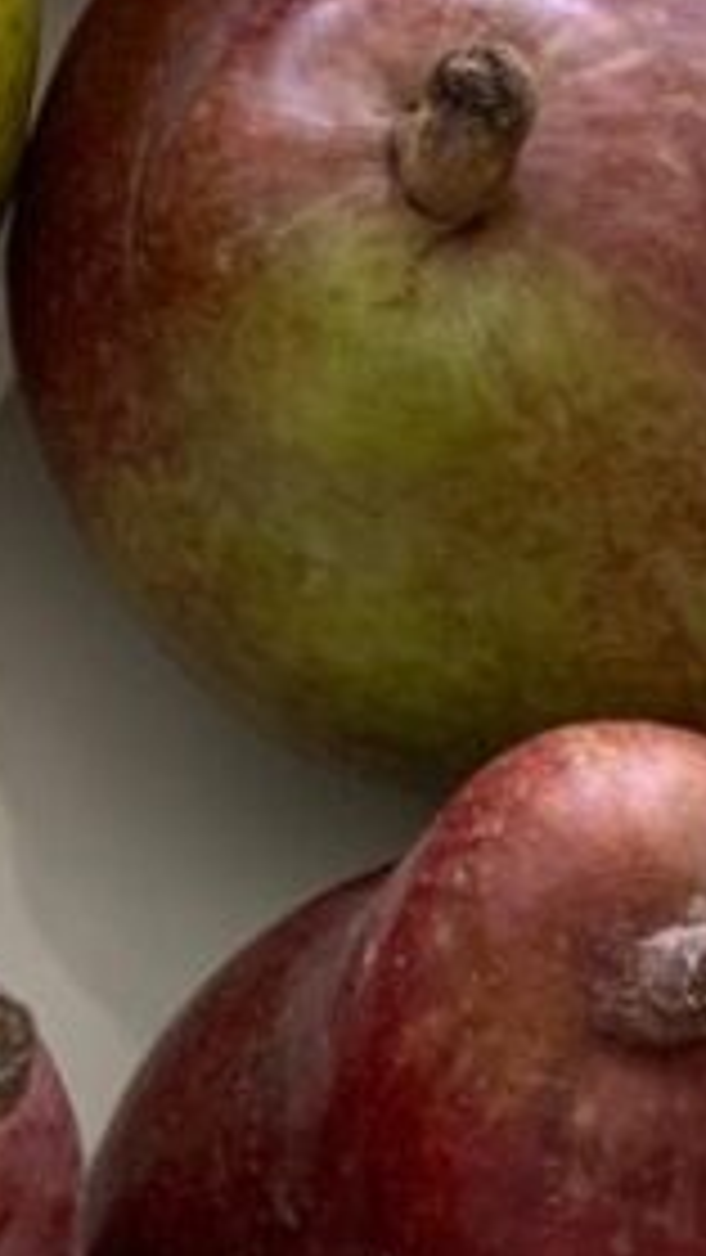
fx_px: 5190
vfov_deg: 13.7
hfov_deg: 7.6
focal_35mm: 156
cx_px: -391
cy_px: 230
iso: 80
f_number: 1.8
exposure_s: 1/121
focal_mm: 4.25
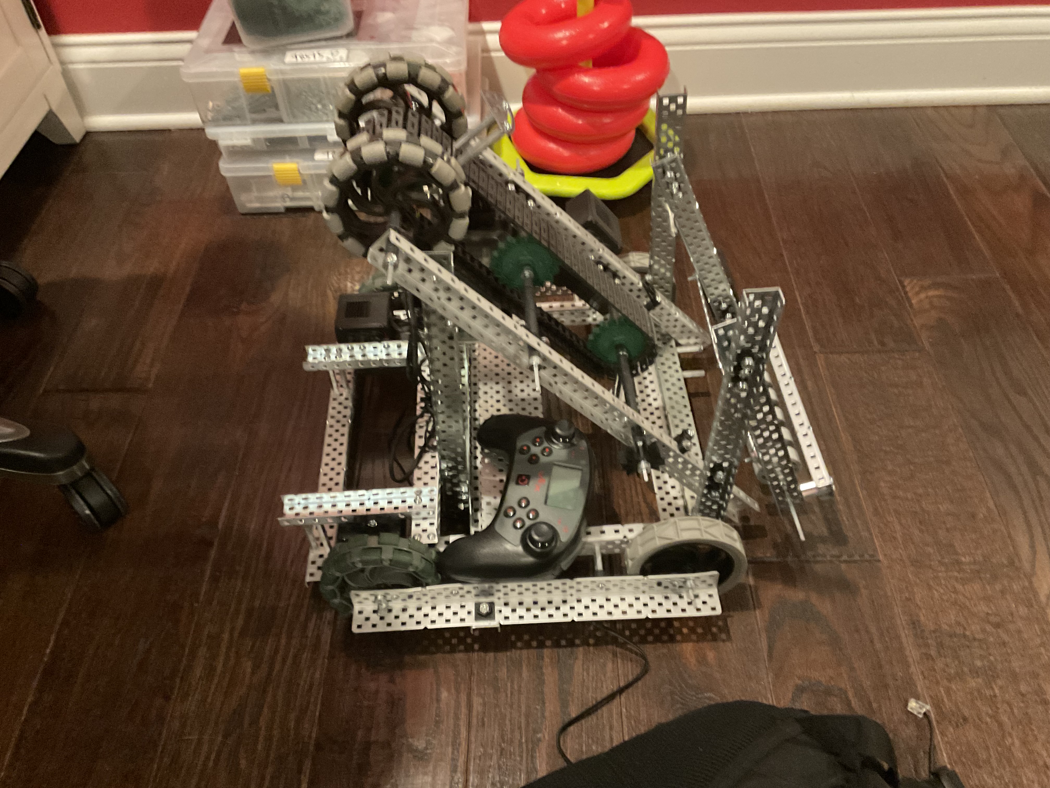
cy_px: 394
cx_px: 525
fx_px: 880
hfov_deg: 61.7
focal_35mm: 29
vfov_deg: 48.2
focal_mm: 3
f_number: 1.8
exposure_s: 1/30
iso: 500
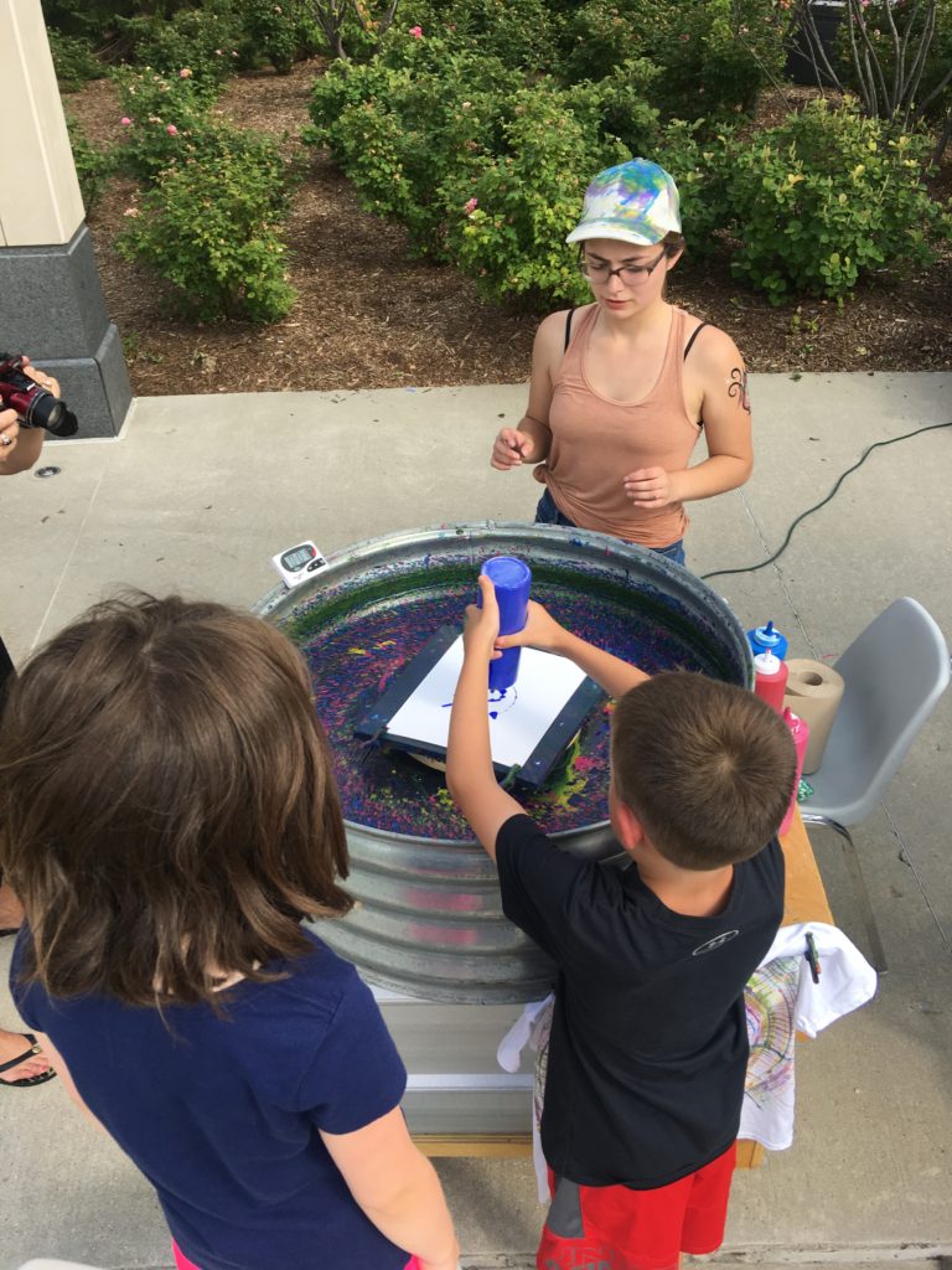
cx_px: 476
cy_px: 635
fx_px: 1063
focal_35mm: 29
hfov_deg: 48.2
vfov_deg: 61.7
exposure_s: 1/657
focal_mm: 4.15
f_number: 2.2
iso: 25
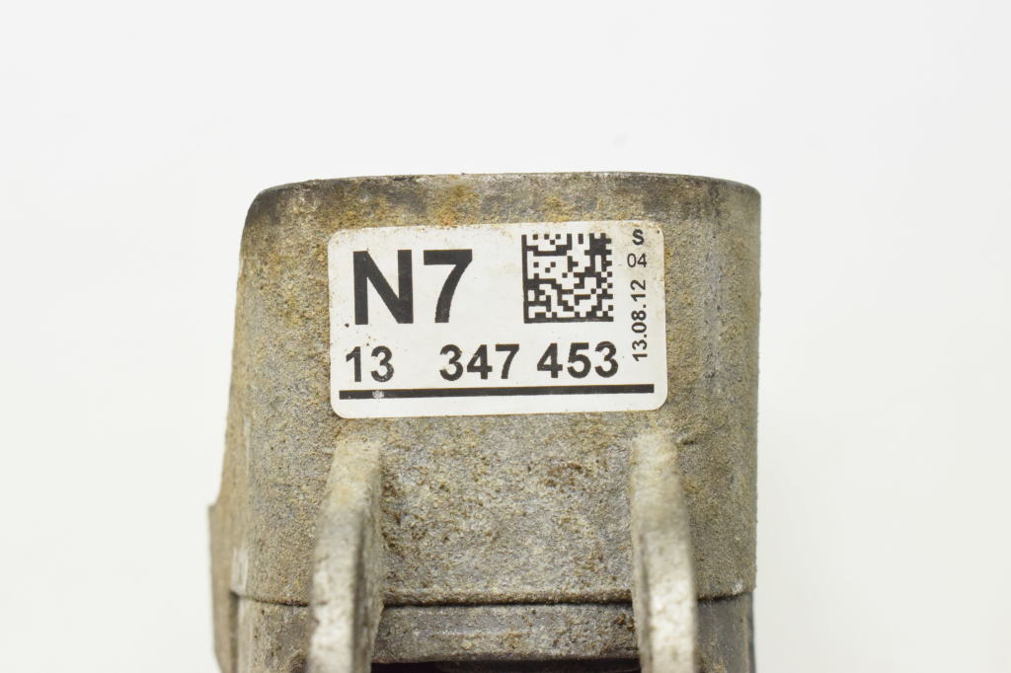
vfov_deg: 16.5
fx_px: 2316
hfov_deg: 24.6
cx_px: 506
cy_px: 336
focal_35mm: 82
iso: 6400
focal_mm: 55
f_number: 11
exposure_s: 1/500
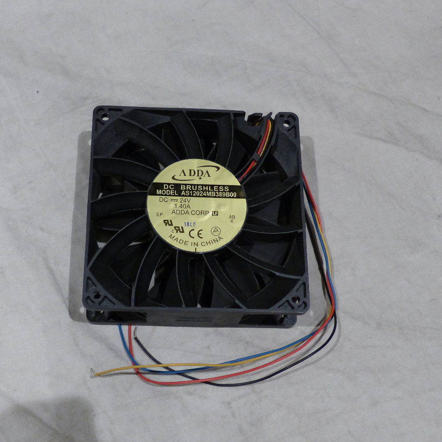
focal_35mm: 49
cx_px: 182
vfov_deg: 34.7
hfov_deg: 34.6
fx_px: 708
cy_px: 224
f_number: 2.8
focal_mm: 7.4
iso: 320
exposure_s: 1/60
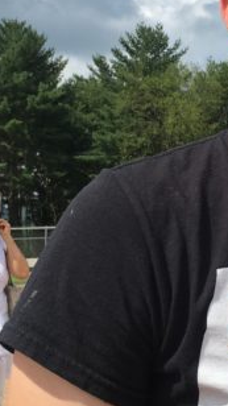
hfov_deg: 14.9
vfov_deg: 26.6
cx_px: 250
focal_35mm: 79
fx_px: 850
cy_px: 115
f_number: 2.2
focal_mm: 4.15
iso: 25
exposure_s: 1/1923
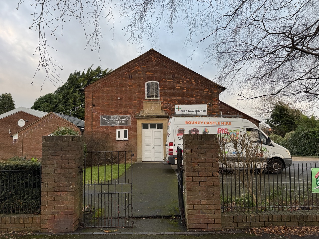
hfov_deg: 71.6
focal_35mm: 24
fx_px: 221
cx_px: 160
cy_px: 120
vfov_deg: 56.8
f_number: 1.78
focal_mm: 6.76
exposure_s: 1/130
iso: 50
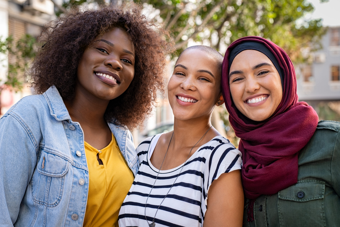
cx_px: 170
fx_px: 567
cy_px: 114
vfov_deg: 22.6
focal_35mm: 60
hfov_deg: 33.4
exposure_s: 1/160
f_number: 4
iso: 200
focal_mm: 50
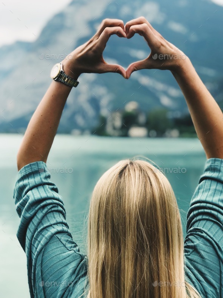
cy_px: 149
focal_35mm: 57
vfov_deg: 33.8
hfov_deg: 25.7
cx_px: 112
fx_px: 490
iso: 20
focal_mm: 6.6
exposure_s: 1/364
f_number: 2.8
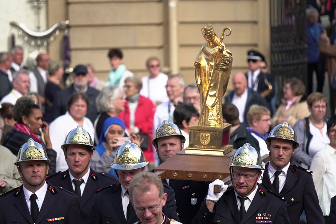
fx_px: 4666
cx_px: 168
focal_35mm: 500
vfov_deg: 2.7
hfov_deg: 4.1
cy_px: 112
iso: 320
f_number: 4
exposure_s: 1/1250
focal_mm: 183.43
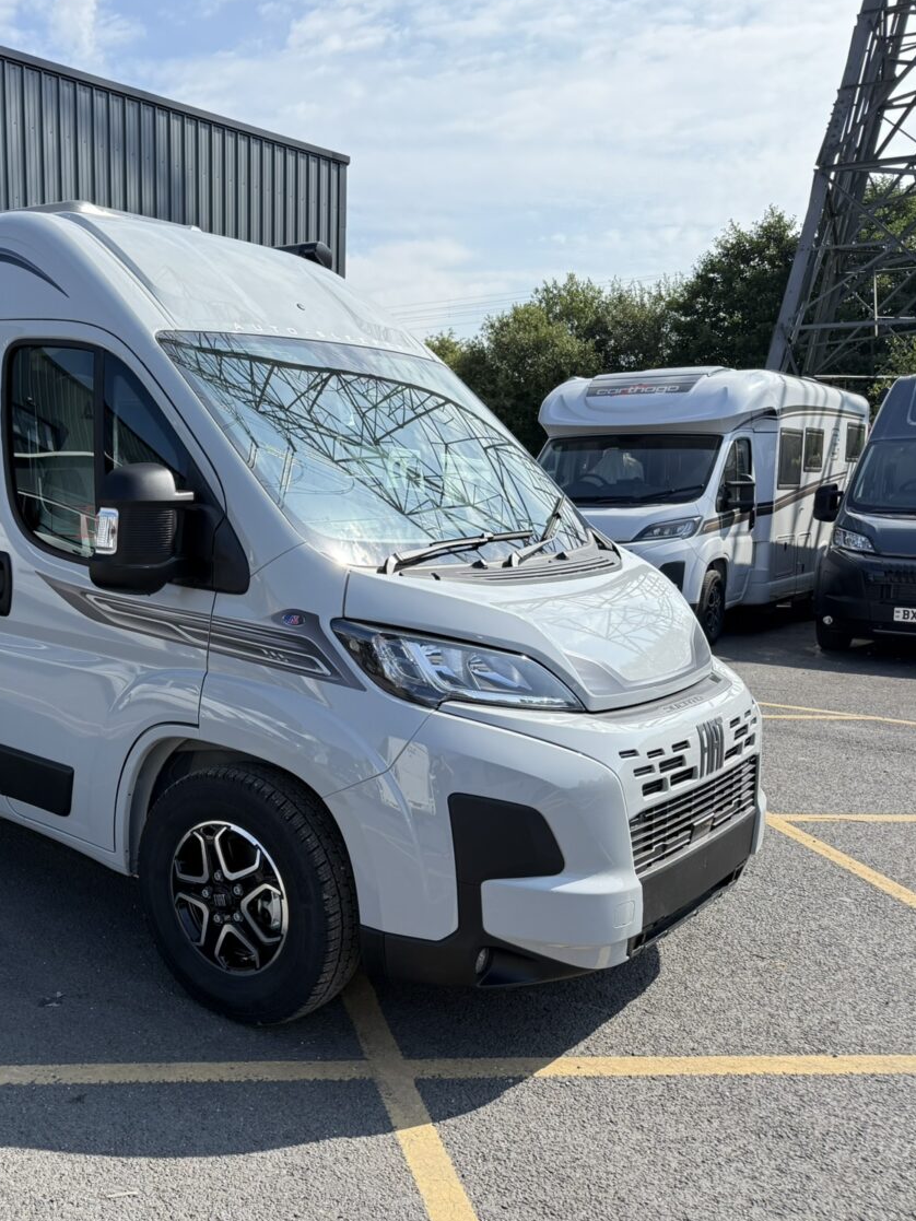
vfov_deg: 55.3
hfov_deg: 40.5
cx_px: 140
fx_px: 1164
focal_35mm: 33
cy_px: 615
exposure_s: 1/3584
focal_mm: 6.76
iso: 100
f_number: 1.78
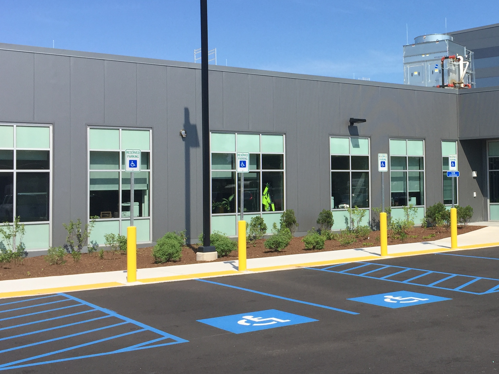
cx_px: 391
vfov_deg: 29.6
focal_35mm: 49
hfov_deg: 37.7
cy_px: 164
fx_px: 706
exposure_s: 1/2475
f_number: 2.2
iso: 32
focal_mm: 4.15
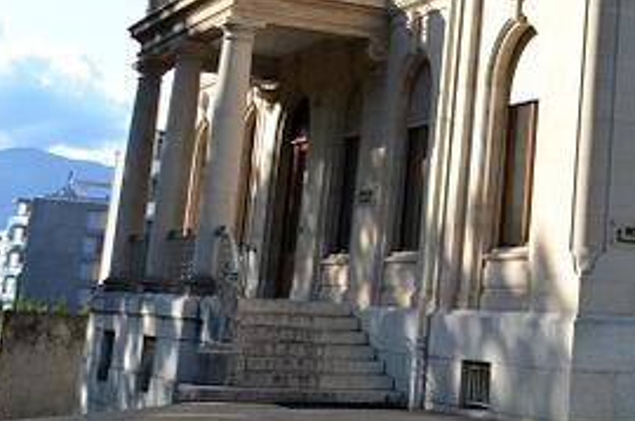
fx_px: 1497
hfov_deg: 22.0
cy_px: -188
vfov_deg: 15.0
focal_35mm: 85
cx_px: 786
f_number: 7.1
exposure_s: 1/200
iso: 100
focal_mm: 18
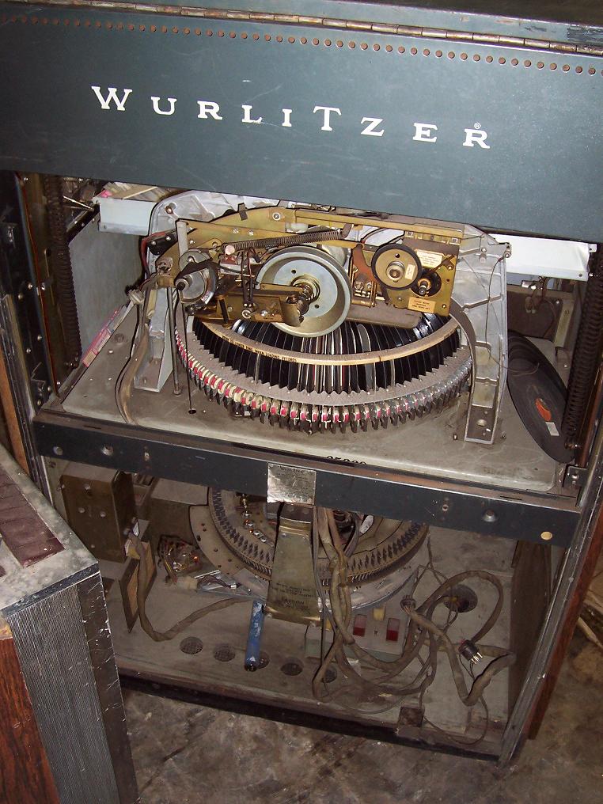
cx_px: 302
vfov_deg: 50.1
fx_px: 859
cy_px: 402
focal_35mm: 37
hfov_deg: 38.7
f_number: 2.8
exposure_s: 1/60
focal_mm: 5.6
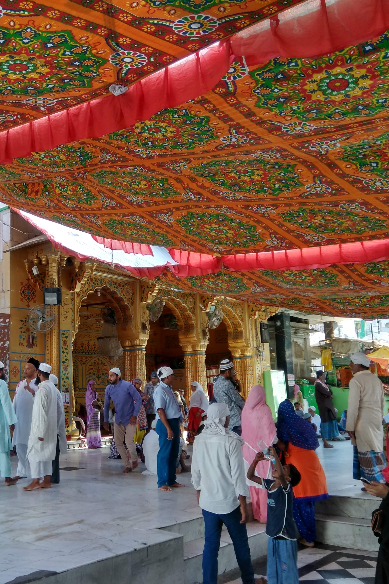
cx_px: 109
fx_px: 486
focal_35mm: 30
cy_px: 295
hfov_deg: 42.6
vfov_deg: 61.9
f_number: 2
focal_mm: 3.57
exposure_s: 1/100
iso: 200
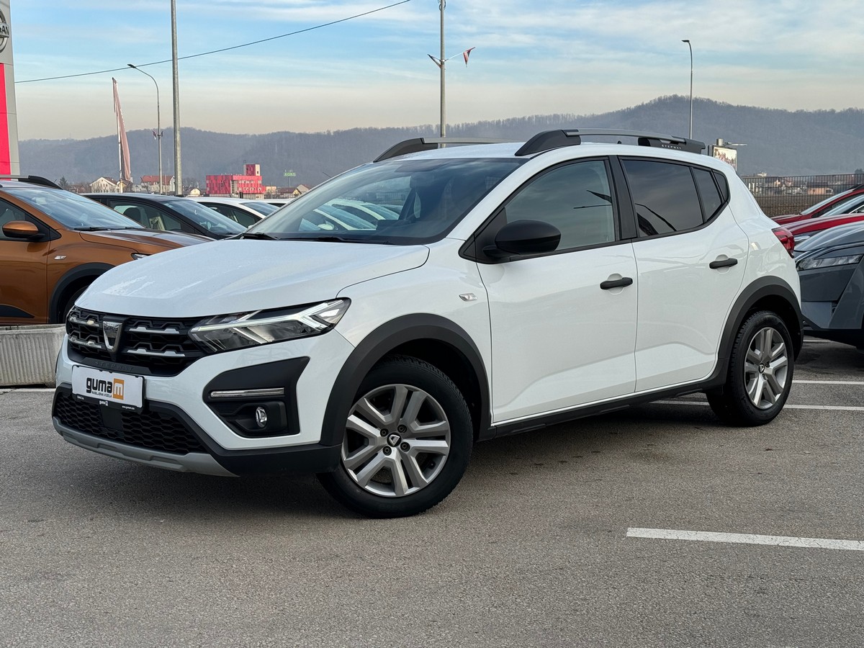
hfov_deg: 39.7
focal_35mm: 48
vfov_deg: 30.3
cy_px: 324
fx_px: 1198
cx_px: 432
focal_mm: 6.86
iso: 64
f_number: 1.78
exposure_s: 1/1637
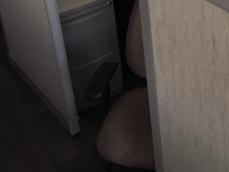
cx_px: 246
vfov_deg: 18.6
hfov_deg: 24.4
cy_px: -34
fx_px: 497
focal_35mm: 75
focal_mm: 4.15
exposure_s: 1/40
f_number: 2.2
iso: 25
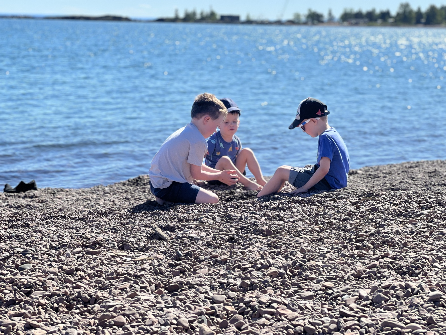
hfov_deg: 25.3
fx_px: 992
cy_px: 168
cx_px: 223
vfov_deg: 19.1
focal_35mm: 77
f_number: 2.8
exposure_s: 1/544
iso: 32
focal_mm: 9
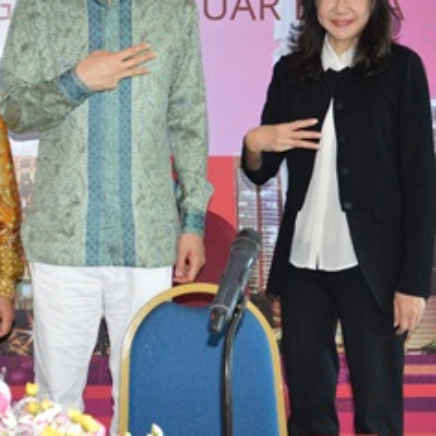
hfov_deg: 20.3
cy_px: 101
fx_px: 1183
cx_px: 18
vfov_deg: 20.7
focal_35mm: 83
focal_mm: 22
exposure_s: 1/60
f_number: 3.8
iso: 1600
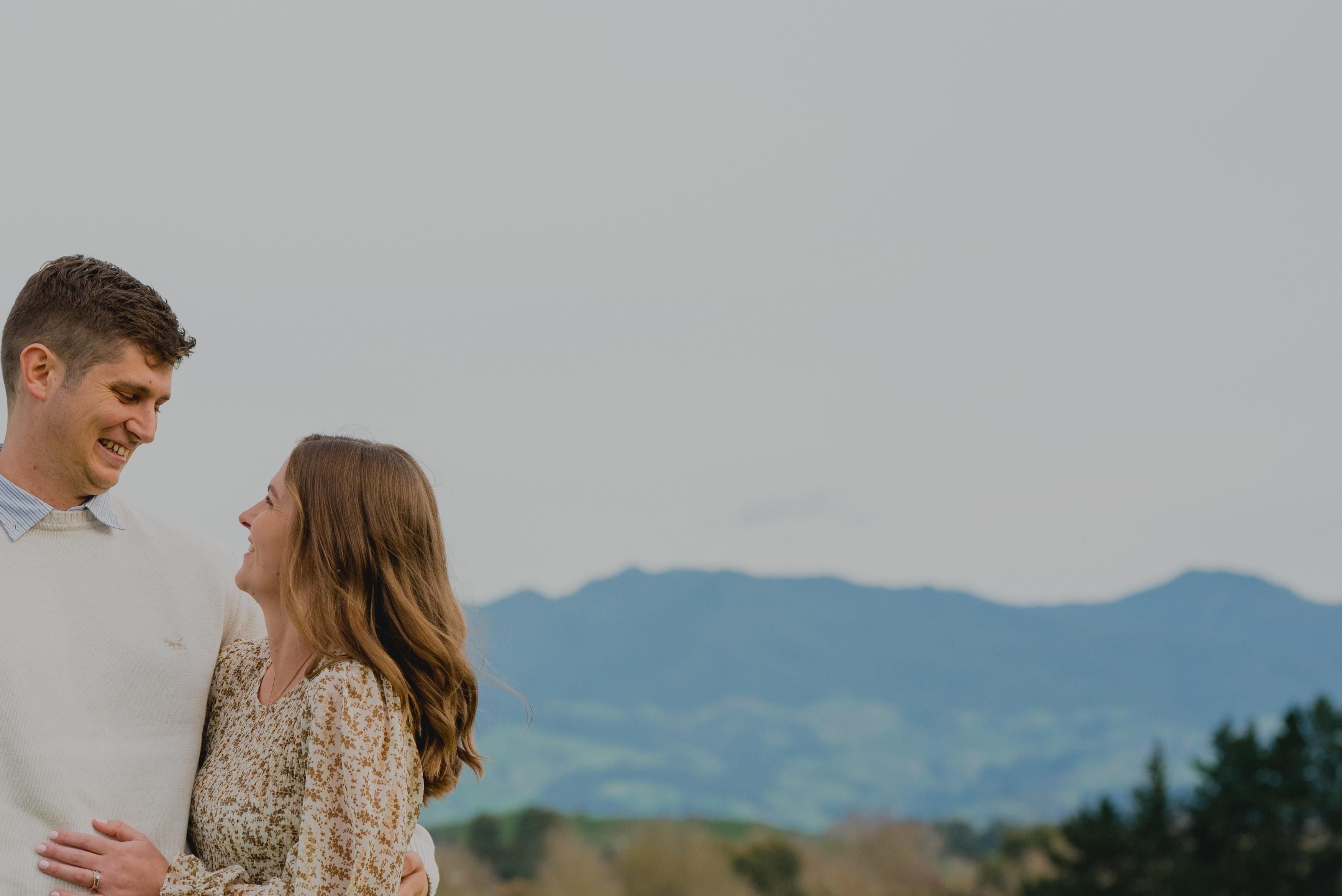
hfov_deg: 14.0
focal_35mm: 146
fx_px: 5445
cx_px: 243
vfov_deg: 9.4
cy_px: 605
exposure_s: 1/1600
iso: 320
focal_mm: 85
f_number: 4
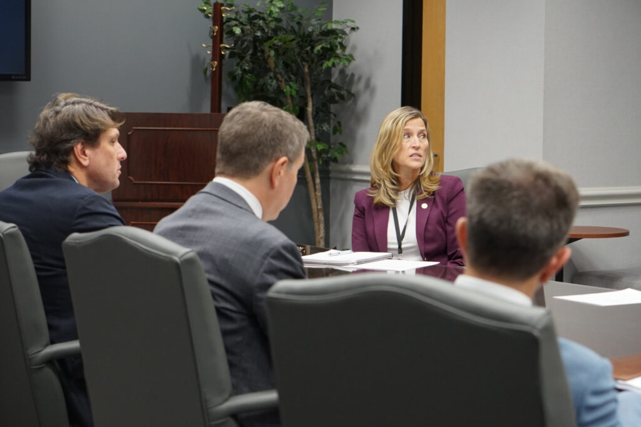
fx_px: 1246
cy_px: 214
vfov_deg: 19.5
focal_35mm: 70
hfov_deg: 28.8
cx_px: 320
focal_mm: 70
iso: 1000
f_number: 5
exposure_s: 1/80
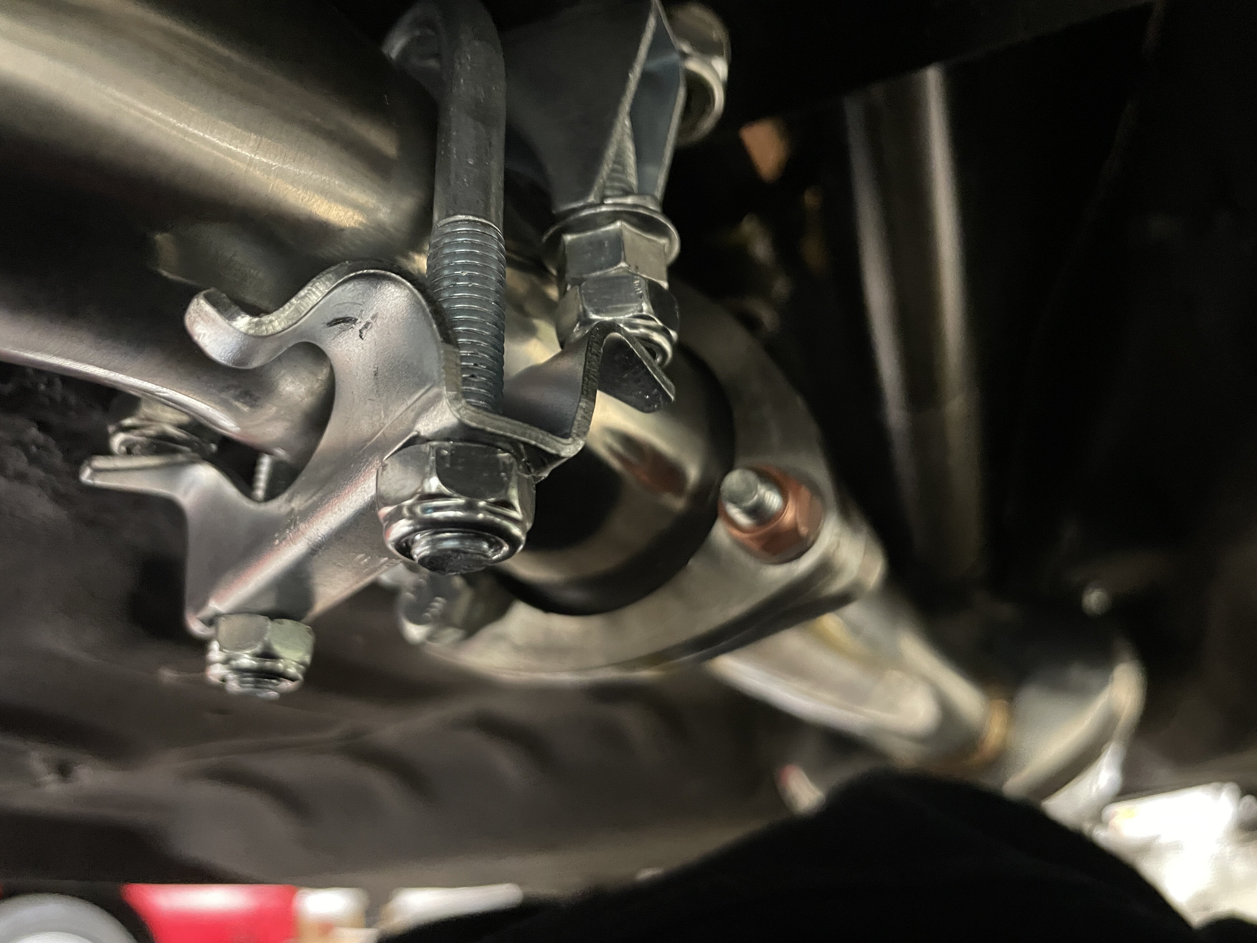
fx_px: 944
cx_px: 628
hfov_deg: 67.3
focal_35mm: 26
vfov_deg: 53.1
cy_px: 472
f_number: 1.6
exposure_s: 1/30
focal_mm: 4.2
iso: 1000
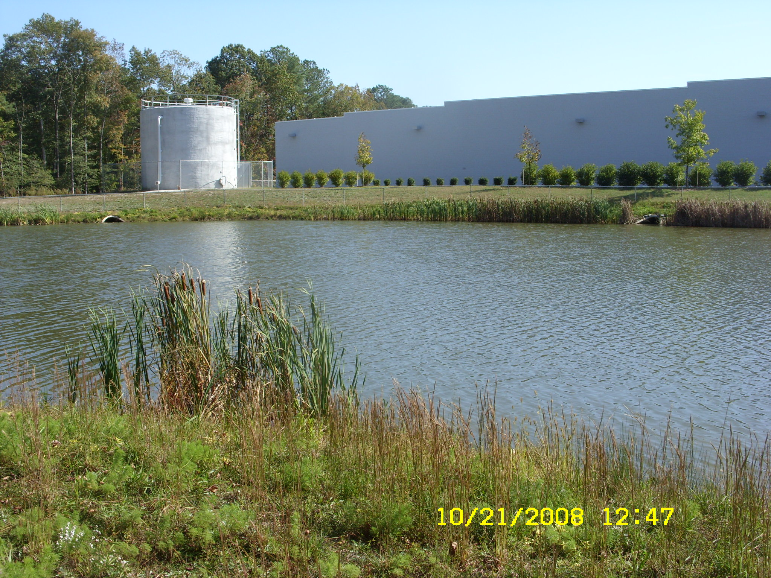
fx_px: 846
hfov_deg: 49.0
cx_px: 386
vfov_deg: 37.7
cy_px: 289
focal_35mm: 38
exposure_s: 1/309
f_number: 4.9
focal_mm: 6.3
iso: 50
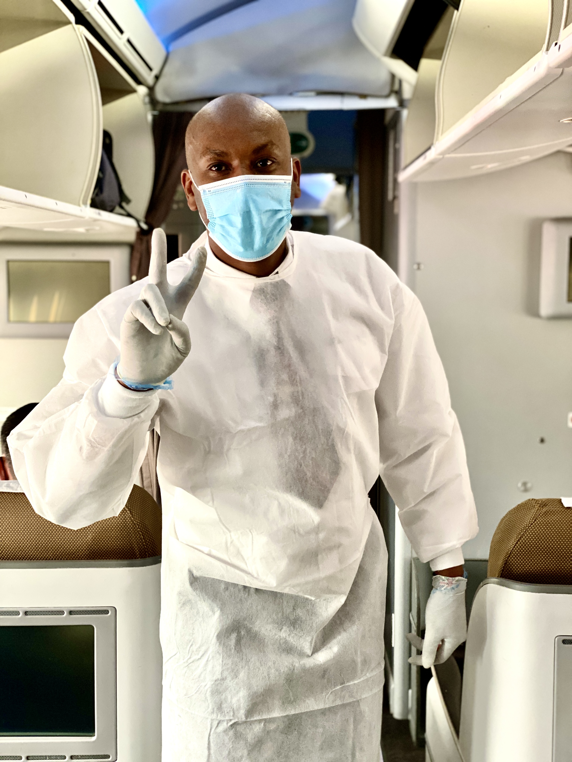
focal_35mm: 52
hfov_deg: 28.0
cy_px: 381
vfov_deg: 36.8
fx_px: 1146
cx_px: 286
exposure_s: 1/37
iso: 160
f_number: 2
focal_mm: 6
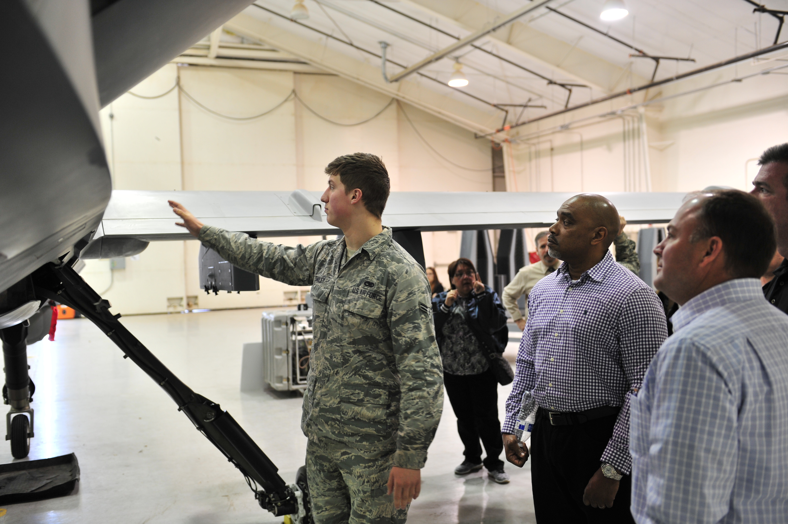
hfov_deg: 50.7
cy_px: 262
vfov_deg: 35.0
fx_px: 831
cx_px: 394
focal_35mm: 38
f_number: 3.2
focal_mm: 38
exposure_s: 1/40
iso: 640
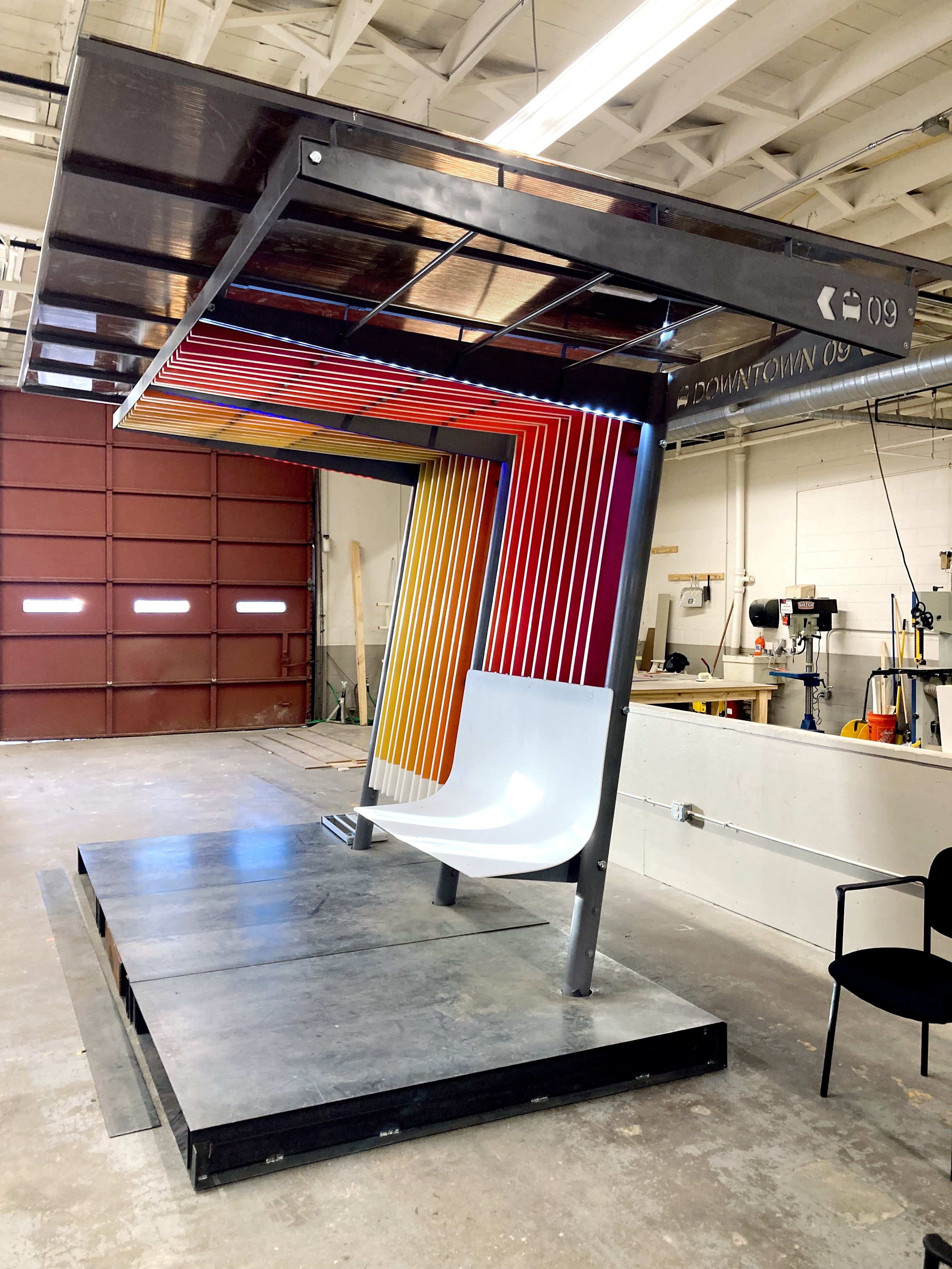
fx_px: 1027
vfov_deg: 63.4
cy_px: 634
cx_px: 476
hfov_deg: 49.7
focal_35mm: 28
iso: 100
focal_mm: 3.99
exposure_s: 1/60
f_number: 1.8
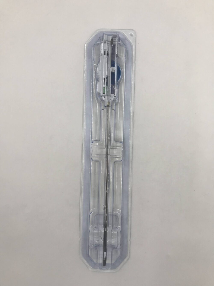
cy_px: 143
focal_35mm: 28
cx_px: 107
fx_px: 231
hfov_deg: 49.8
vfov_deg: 63.4
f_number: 1.8
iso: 20
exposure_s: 1/311
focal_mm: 3.99
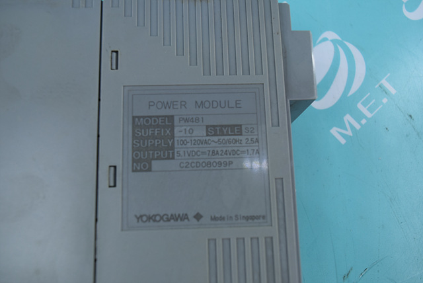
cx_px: 212
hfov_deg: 53.1
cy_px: 142
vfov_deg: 36.9
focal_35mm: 36
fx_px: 423
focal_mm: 24
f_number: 5.6
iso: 400
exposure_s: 1/125
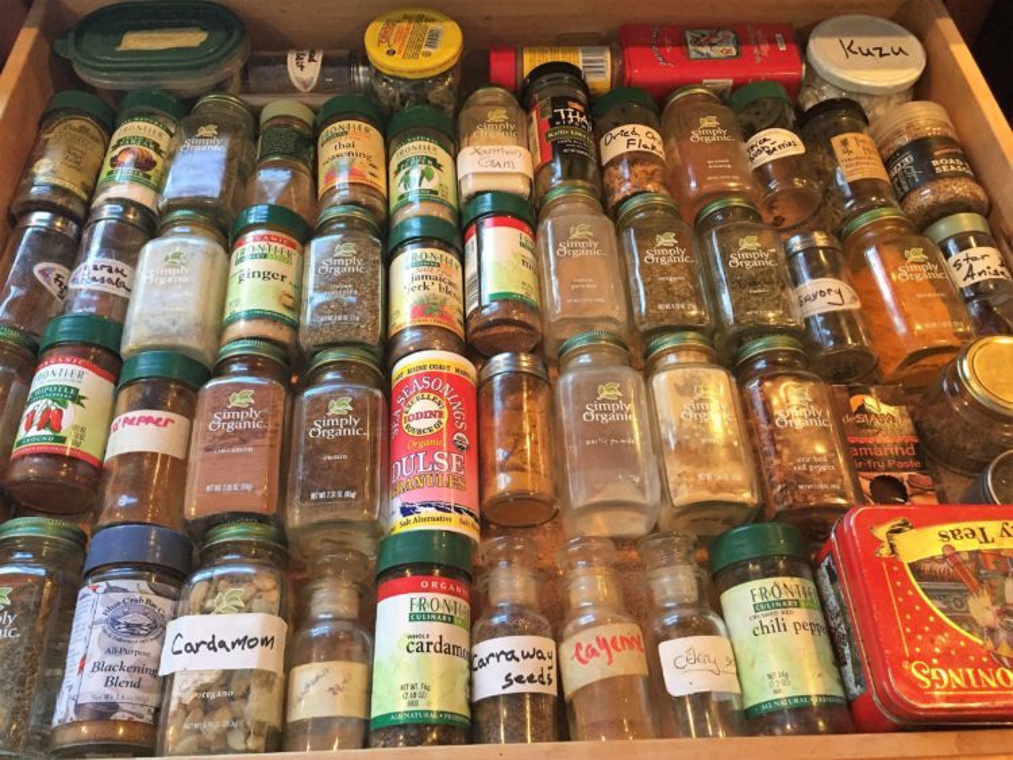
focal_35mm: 29
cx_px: 506
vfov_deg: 48.3
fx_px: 849
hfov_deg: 61.6
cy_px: 380
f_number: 2.2
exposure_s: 1/30
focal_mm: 4.15
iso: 160
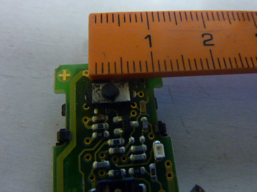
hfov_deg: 69.4
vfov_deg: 54.9
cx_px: 128
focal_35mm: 25
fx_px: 186
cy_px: 96
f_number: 3.3
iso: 400
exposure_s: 1/8
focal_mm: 4.1
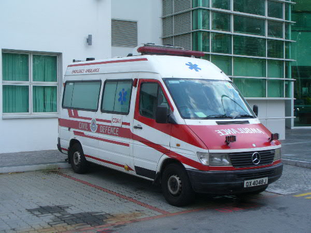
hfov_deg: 39.7
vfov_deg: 30.3
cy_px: 116
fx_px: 431
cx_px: 156
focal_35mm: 48
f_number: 6
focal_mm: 7.9
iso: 80
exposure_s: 1/160
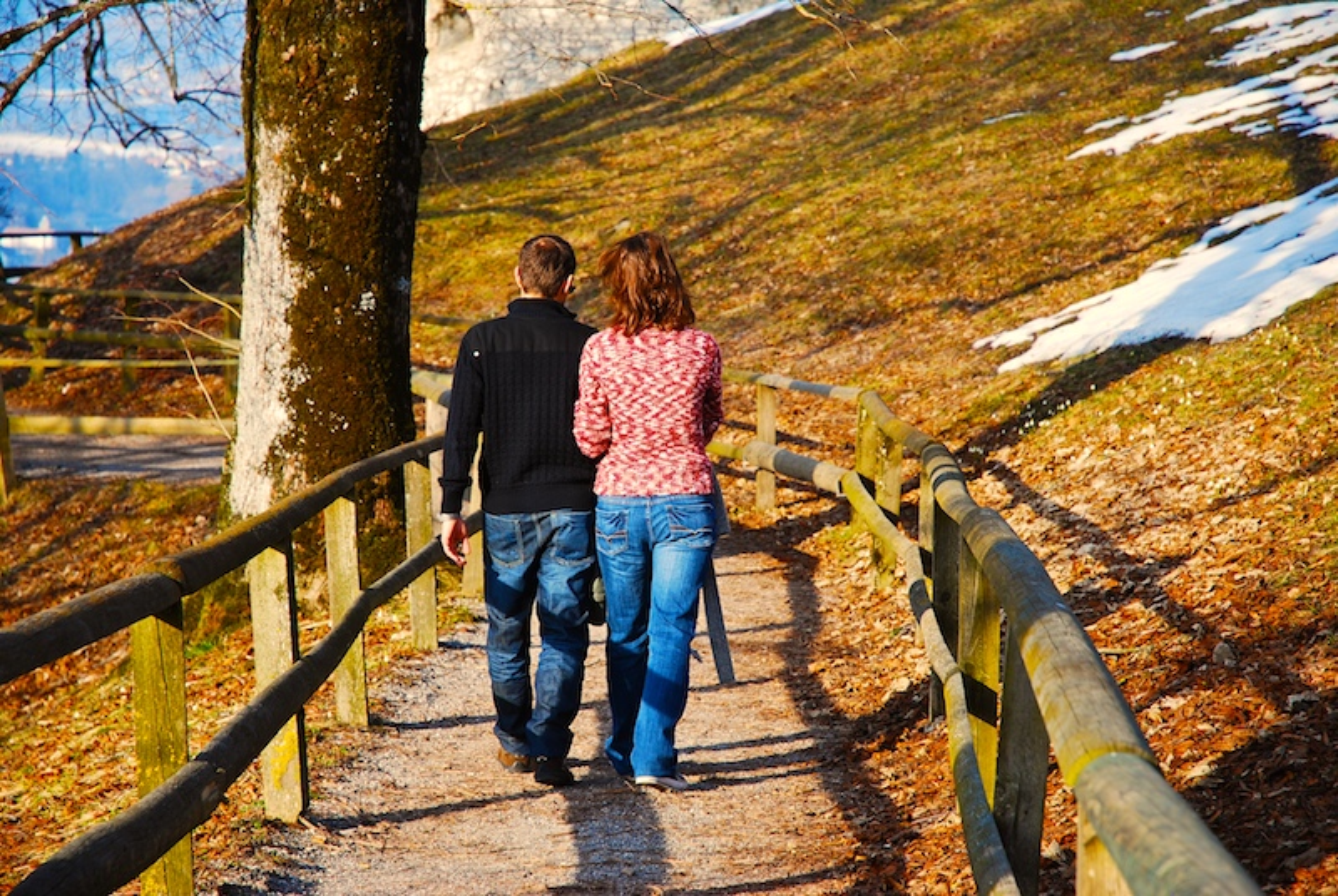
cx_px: 669
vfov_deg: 13.1
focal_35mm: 105
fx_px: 3908
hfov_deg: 19.4
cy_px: 448
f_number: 4.5
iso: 100
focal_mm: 70
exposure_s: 1/200
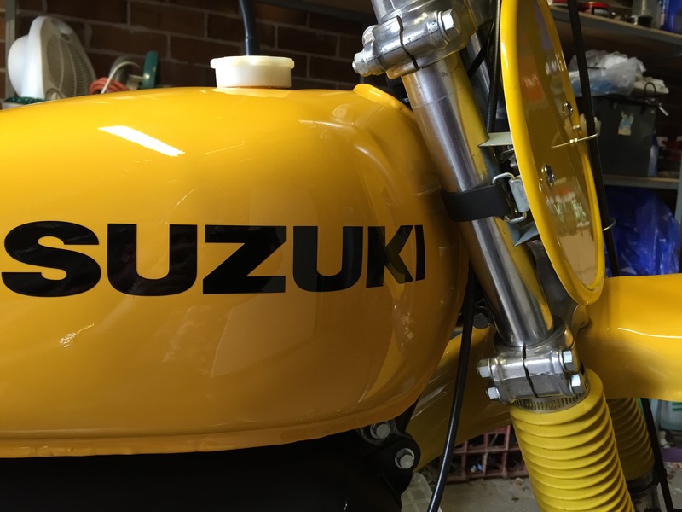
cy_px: 256
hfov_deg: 61.7
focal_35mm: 29
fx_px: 571
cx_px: 341
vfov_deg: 48.2
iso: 100
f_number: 2.2
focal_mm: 4.15
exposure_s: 1/33
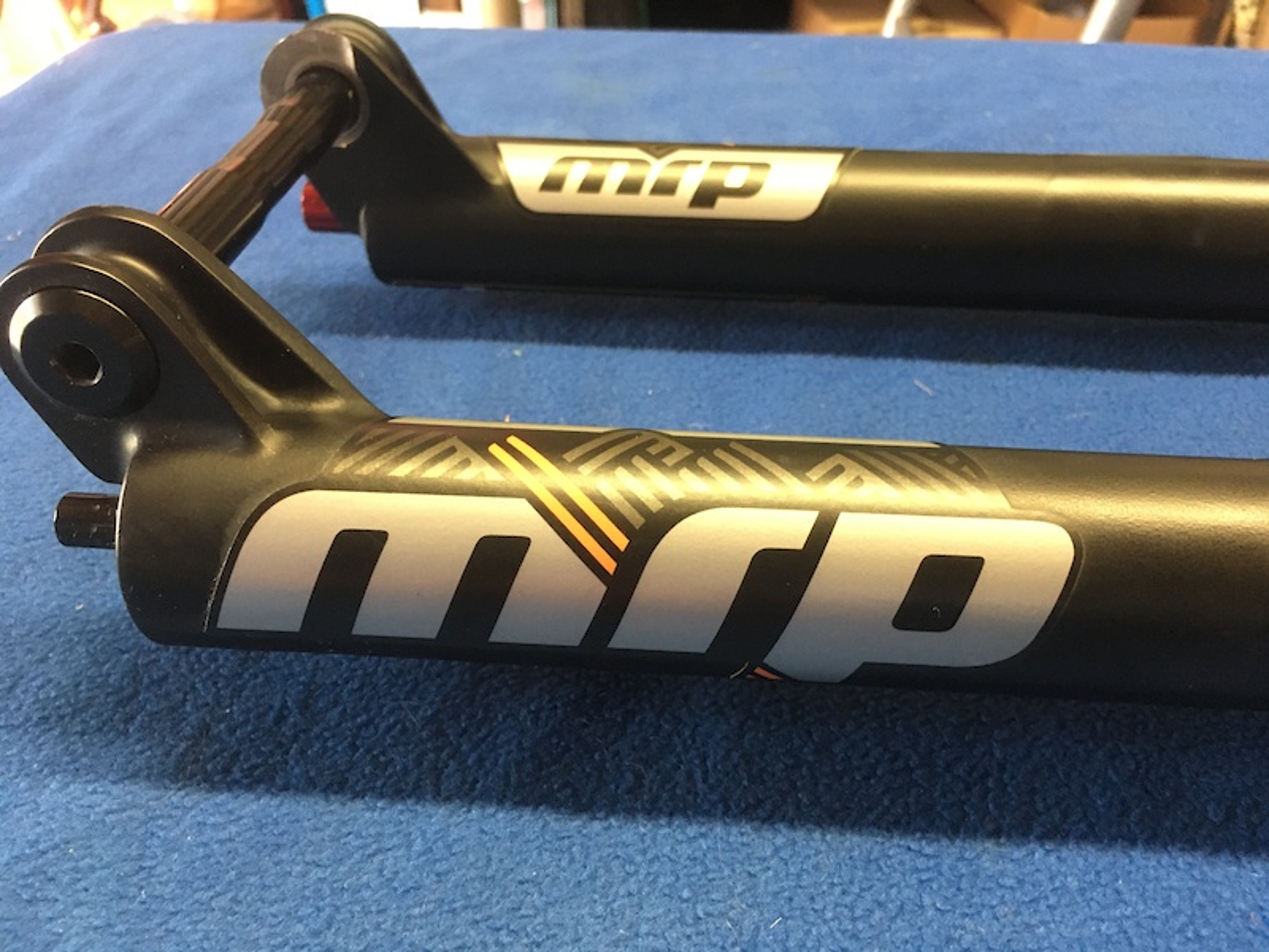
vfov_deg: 48.2
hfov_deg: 61.7
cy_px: 476
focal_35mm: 29
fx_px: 1063
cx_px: 634
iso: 200
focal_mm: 4.15
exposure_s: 1/17
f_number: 2.2
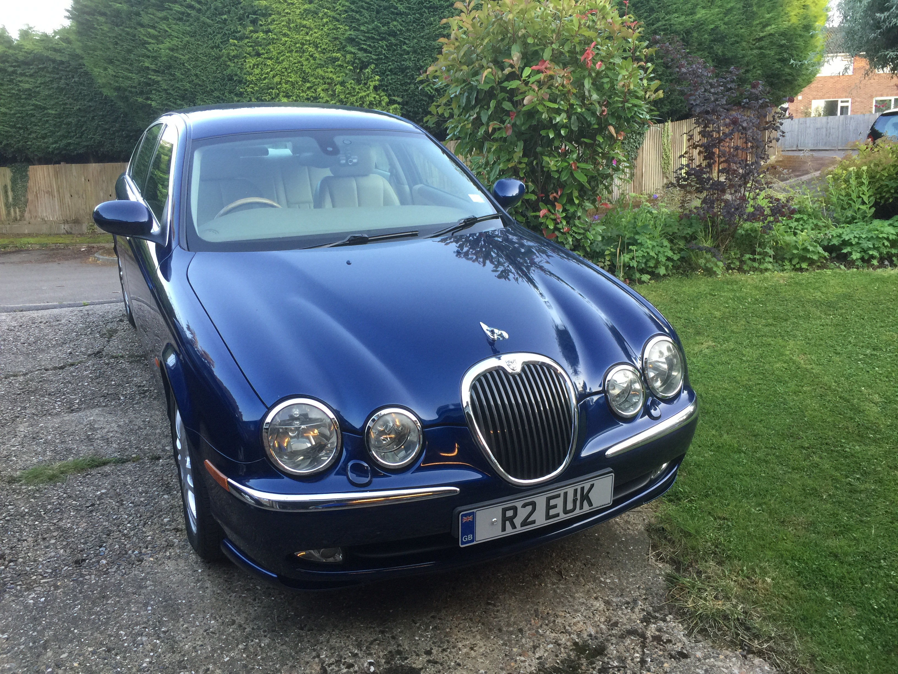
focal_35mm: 29
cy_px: 337
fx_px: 752
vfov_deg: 48.2
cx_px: 449
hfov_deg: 61.7
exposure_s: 1/33
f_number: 2.2
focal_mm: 4.15
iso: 32
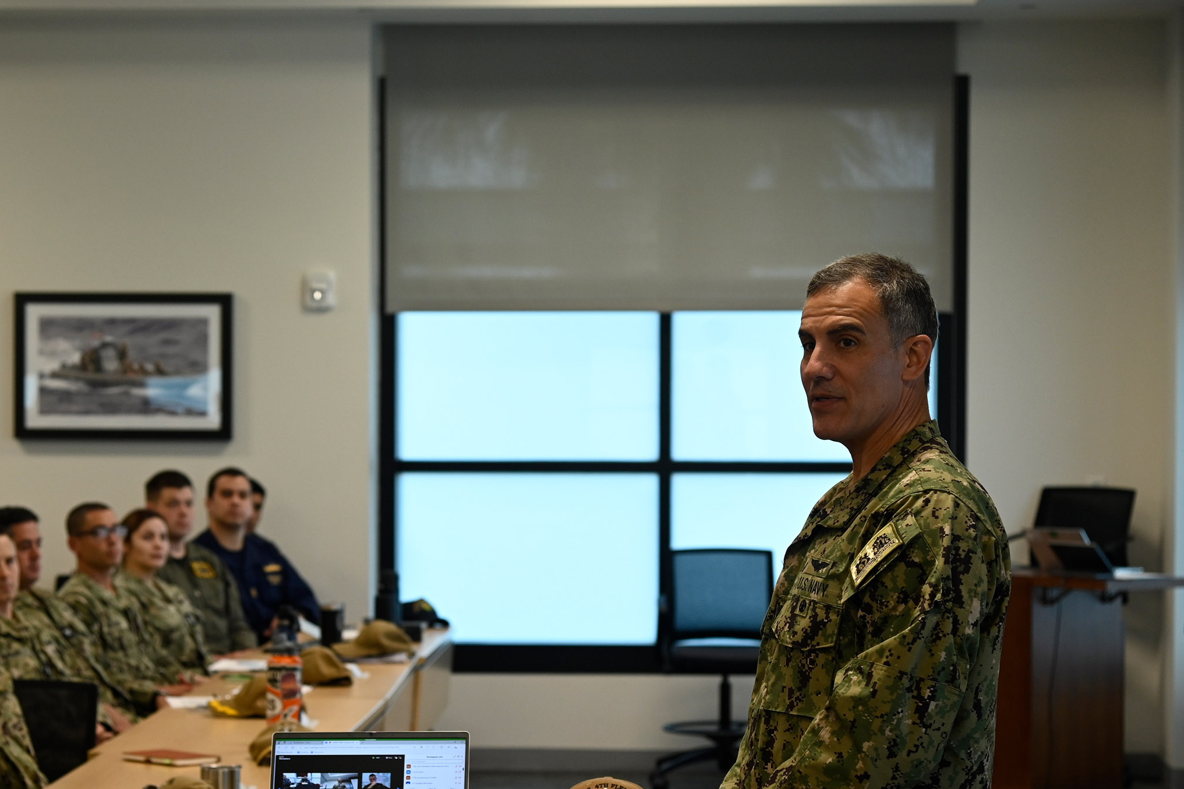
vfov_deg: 11.3
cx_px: 443
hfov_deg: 16.9
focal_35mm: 121
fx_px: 3978
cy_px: 571
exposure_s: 1/100
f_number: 5
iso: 800
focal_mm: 82
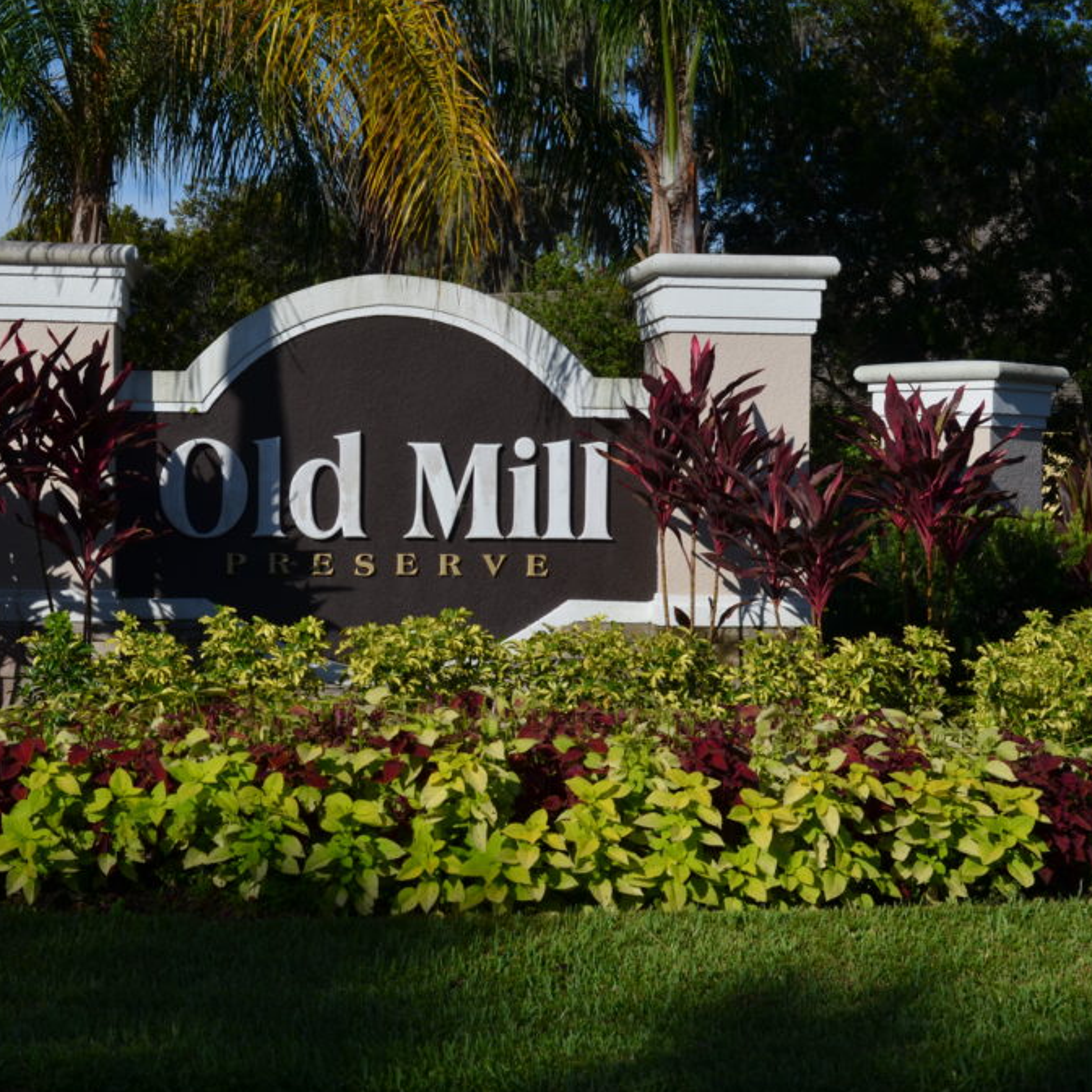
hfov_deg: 27.6
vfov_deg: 27.7
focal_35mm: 62
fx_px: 2213
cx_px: 385
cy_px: 544
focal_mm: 32
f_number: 9
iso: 100
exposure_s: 1/320
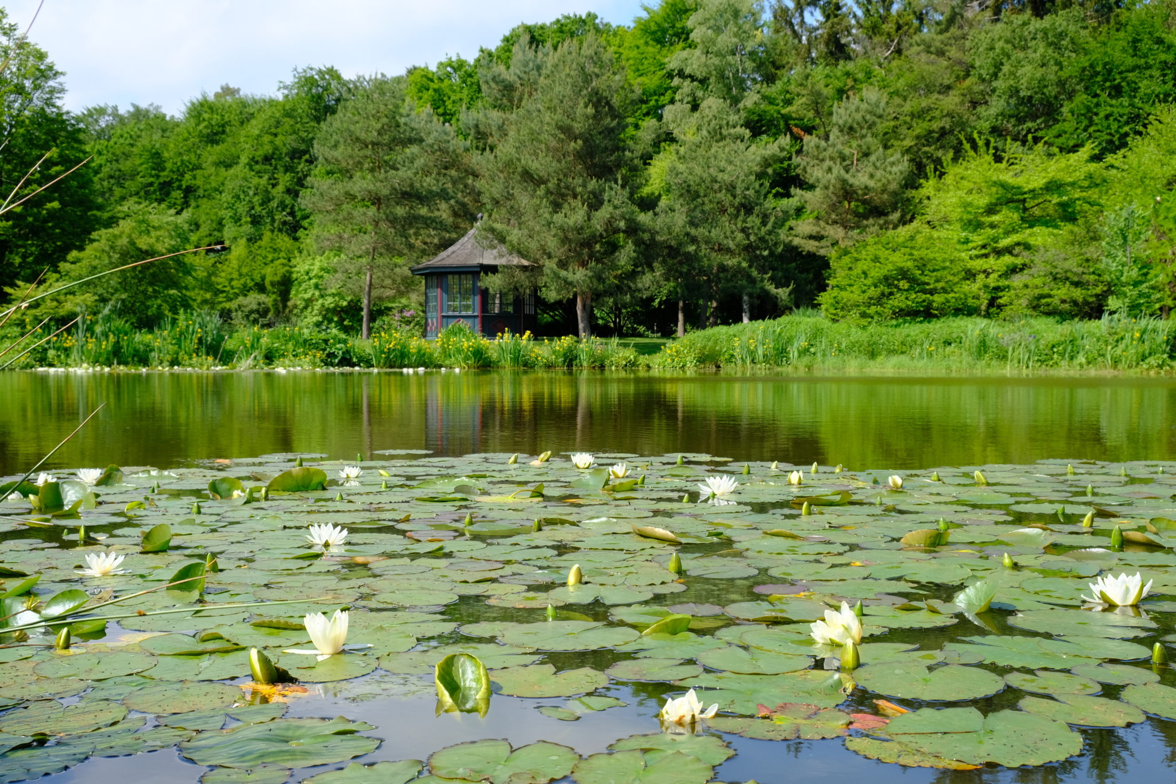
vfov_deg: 33.4
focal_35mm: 40
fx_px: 1306
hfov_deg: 48.5
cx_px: 588
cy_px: 392
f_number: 7.1
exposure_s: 1/420
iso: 400
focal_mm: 26.5
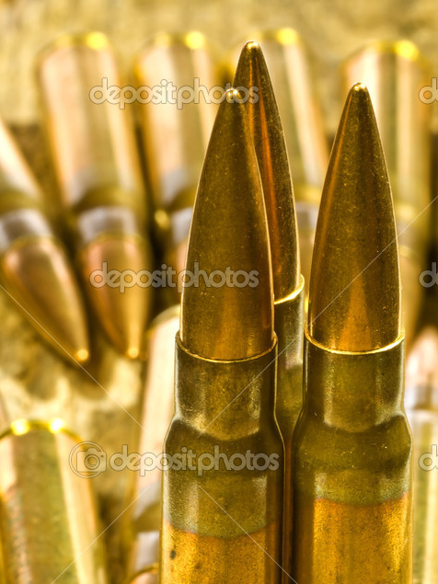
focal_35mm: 209
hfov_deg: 7.1
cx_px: 174
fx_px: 3527
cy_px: 461
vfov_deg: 9.4
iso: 100
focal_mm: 90
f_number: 32
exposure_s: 10
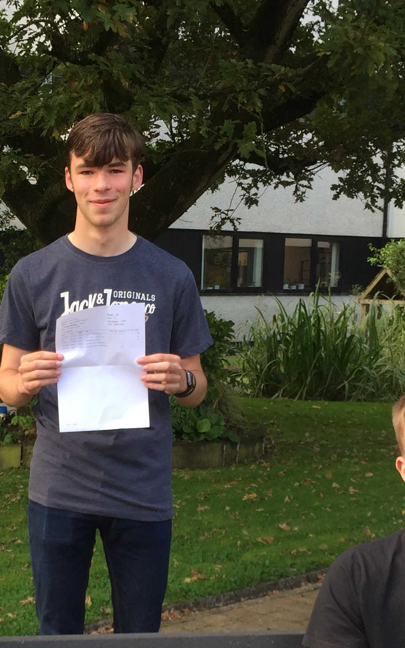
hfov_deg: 19.6
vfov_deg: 30.5
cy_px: 489
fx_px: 1166
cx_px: 94
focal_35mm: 66
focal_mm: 4.15
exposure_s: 1/139
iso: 32
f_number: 2.2
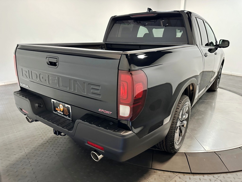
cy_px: 91
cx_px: 121
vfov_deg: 56.8
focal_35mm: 24
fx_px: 168
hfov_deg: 71.6
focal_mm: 6.86
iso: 800
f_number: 1.78
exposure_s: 1/60
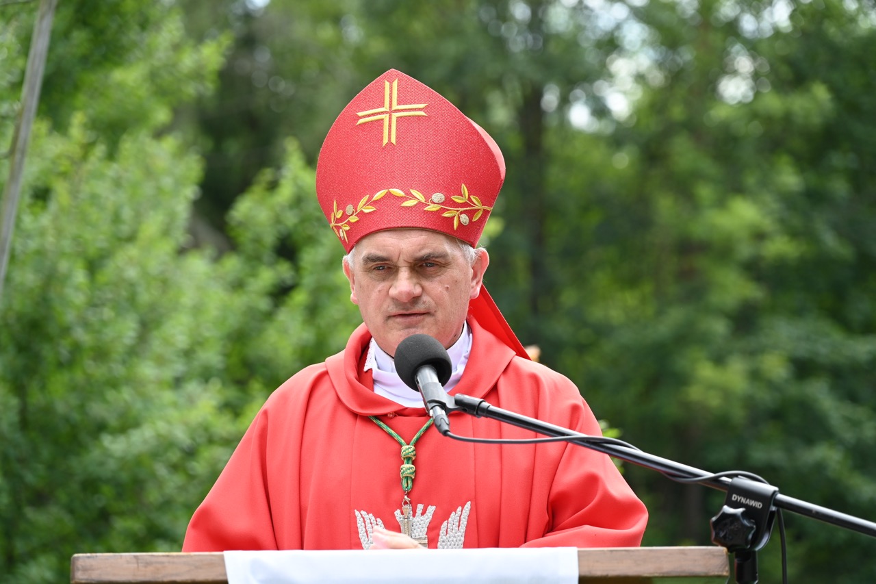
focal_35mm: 120
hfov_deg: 17.1
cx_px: 438
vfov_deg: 11.4
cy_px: 292
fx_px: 2919
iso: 200
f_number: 4.5
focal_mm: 120
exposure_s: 1/250
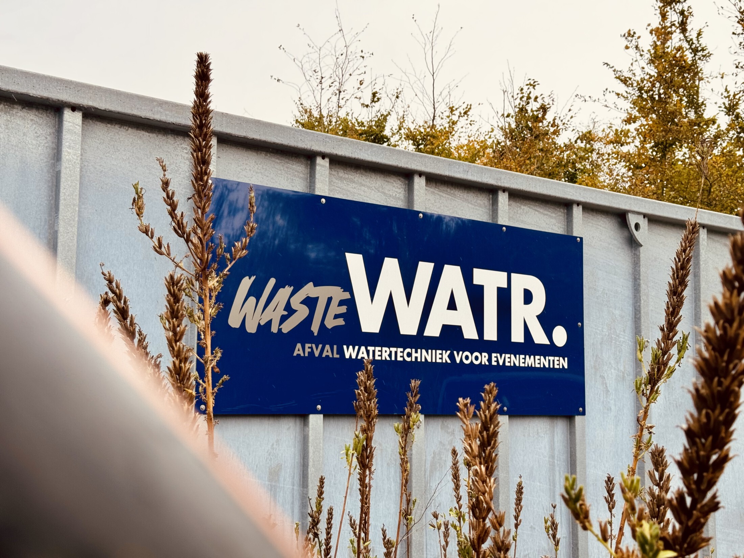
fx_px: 1032
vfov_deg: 30.3
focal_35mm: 48
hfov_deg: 39.7
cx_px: 372
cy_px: 279
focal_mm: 6.76
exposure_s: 1/507
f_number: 1.78
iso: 64
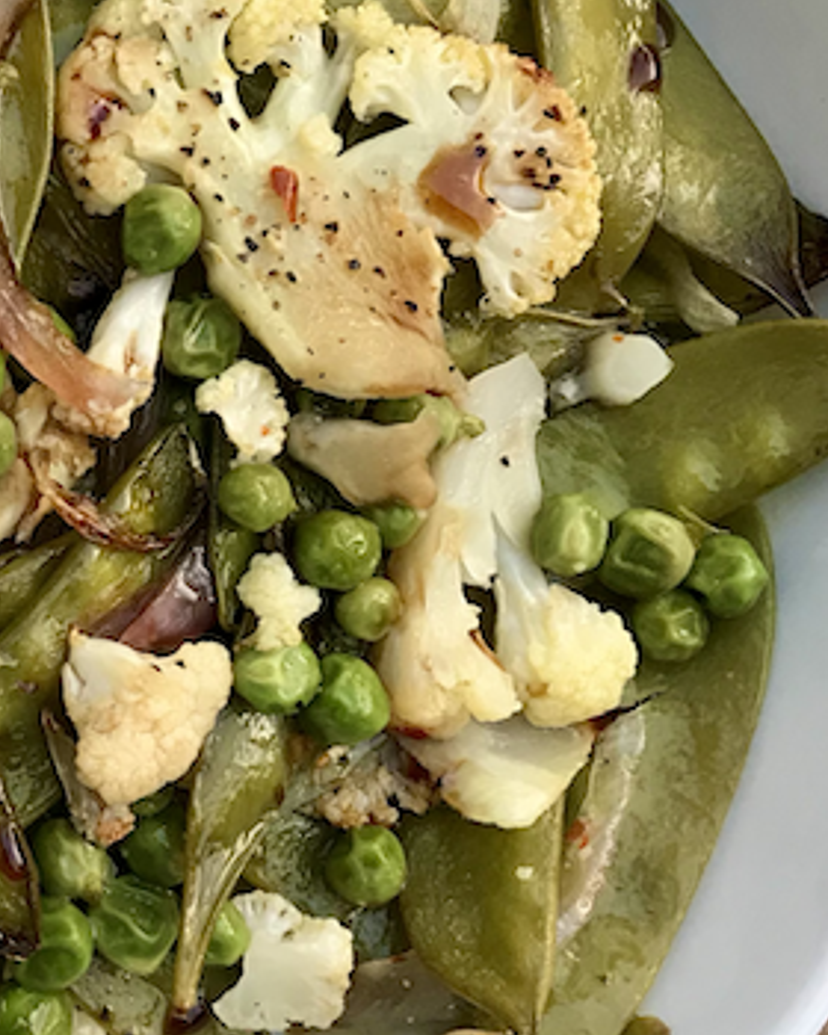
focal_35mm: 75
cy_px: 482
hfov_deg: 19.4
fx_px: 2297
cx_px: -118
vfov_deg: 25.4
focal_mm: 3.99
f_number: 1.8
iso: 25
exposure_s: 1/40
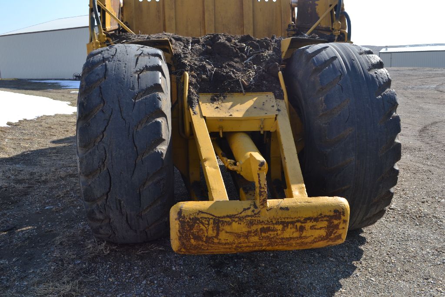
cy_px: 148
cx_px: 222
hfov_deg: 53.1
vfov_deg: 36.9
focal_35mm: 36
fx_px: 445
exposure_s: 1/200
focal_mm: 24
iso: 100
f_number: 7.1
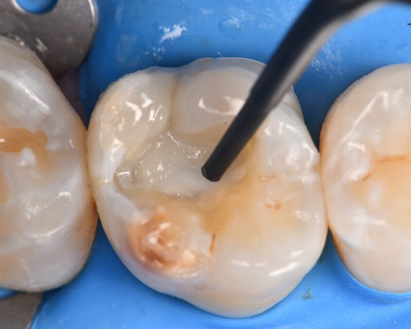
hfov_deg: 10.8
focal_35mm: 178
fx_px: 2166
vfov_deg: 8.7
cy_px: 164
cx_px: 218
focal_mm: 105
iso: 200
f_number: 32
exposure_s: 1/160
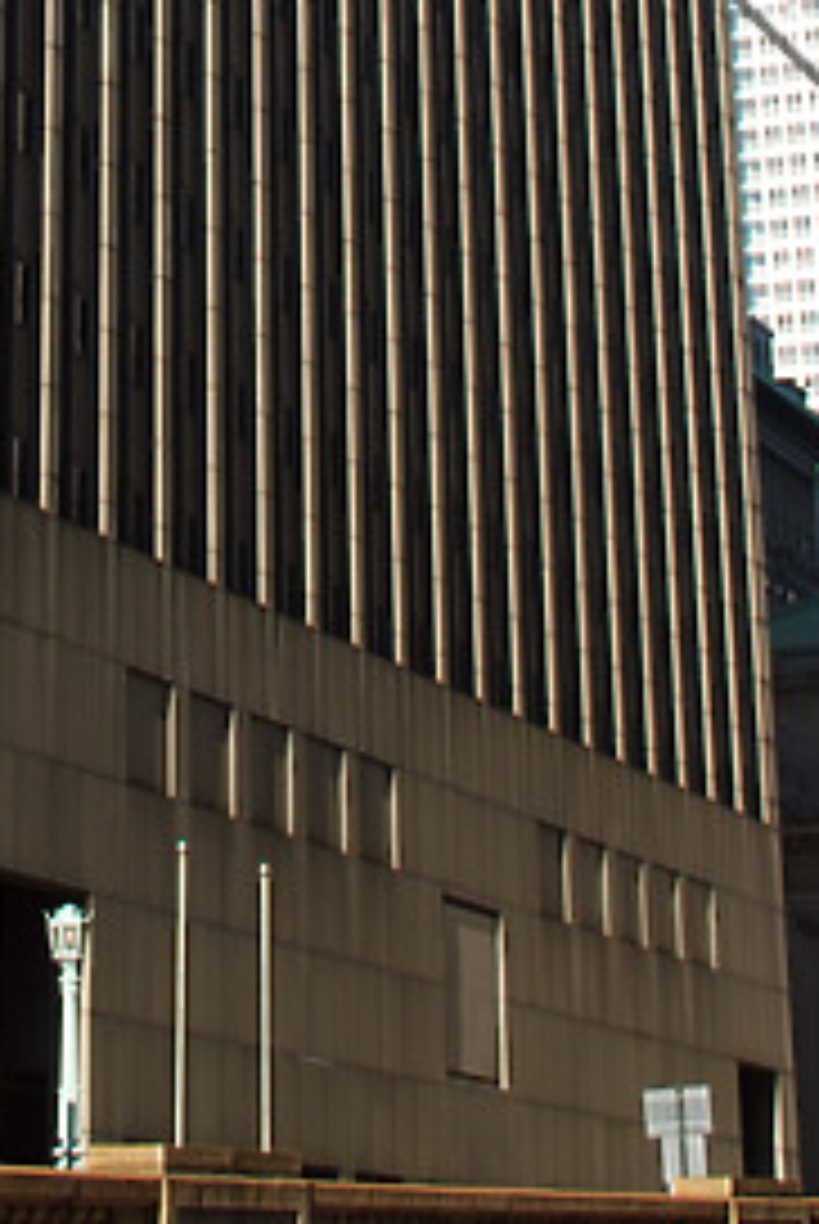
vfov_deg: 15.7
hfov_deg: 11.5
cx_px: 108
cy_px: -639
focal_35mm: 119
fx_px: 4050
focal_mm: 24
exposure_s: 1/125
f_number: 5.6
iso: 110
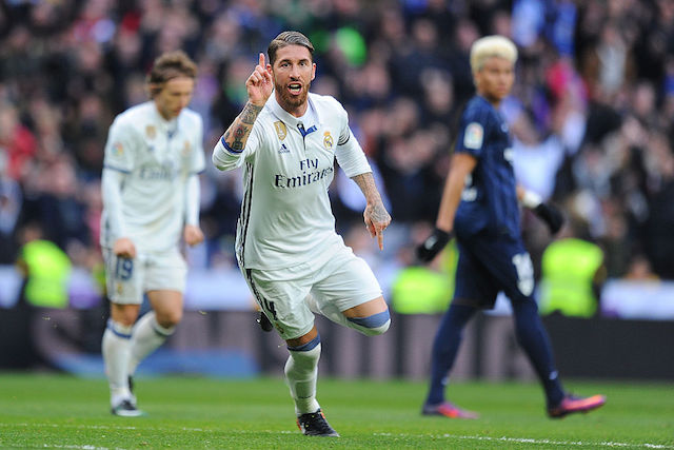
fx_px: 7490
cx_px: 337
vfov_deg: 3.4
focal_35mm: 400
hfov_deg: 5.2
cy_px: 225
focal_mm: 400
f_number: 3.2
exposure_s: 1/1000
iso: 1000
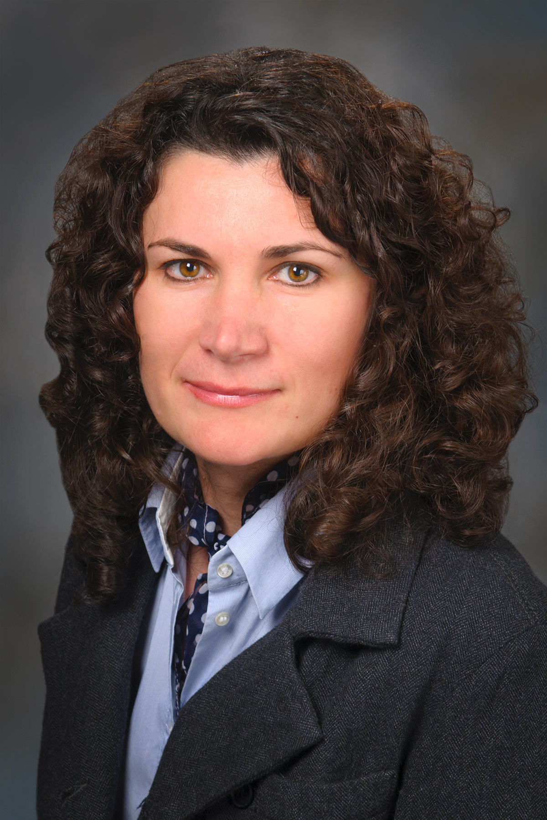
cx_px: 274
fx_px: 3589
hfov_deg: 8.7
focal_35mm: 158
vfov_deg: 13.0
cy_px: 410
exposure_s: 1/100
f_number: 6.3
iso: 200
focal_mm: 105
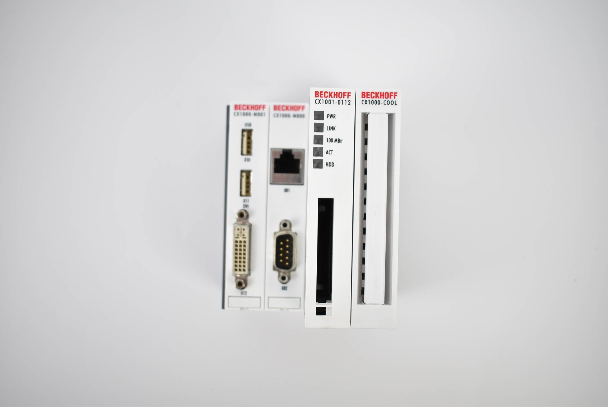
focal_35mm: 36
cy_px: 204
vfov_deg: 36.9
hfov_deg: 53.1
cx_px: 304
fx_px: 608
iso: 100
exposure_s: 1/40
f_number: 3.8
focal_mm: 24
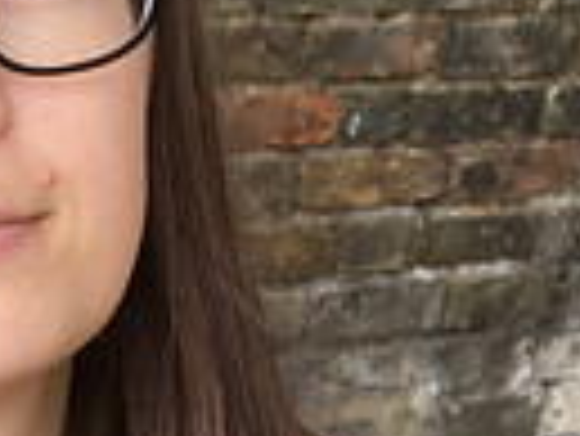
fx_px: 2415
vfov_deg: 10.1
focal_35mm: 144
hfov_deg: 13.0
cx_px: -274
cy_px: 539
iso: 25
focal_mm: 4.15
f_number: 2.2
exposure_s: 1/100
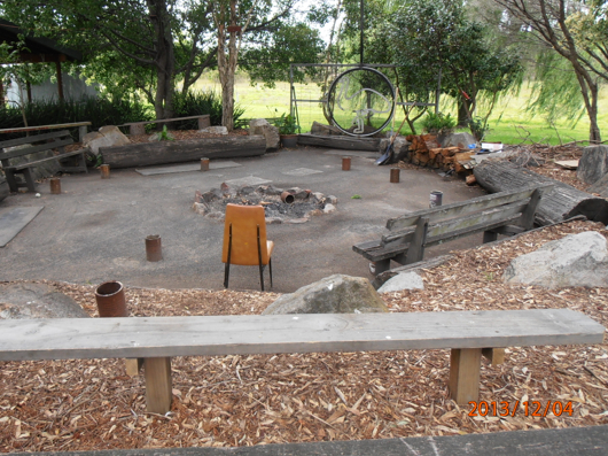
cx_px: 251
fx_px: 509
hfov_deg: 61.3
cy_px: 192
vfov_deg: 48.0
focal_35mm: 29
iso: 80
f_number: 3
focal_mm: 4.2
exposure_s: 1/100
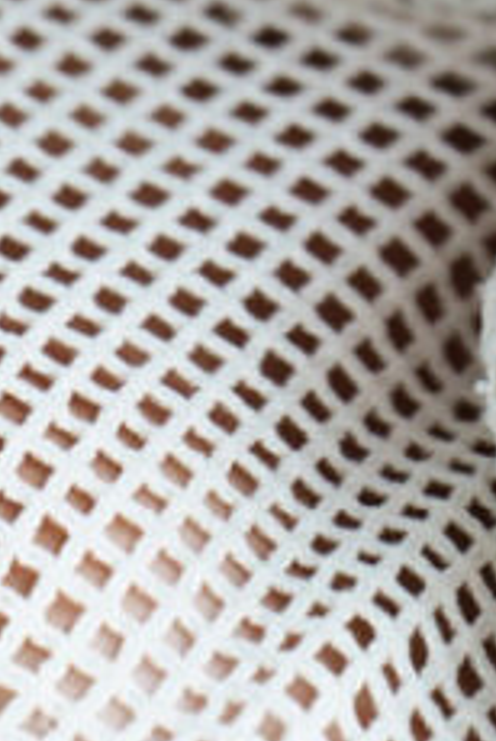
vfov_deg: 2.6
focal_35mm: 800
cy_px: -728
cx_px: 865
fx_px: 16483
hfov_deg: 1.7
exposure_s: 1/200
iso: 400
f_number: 2.8
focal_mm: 180
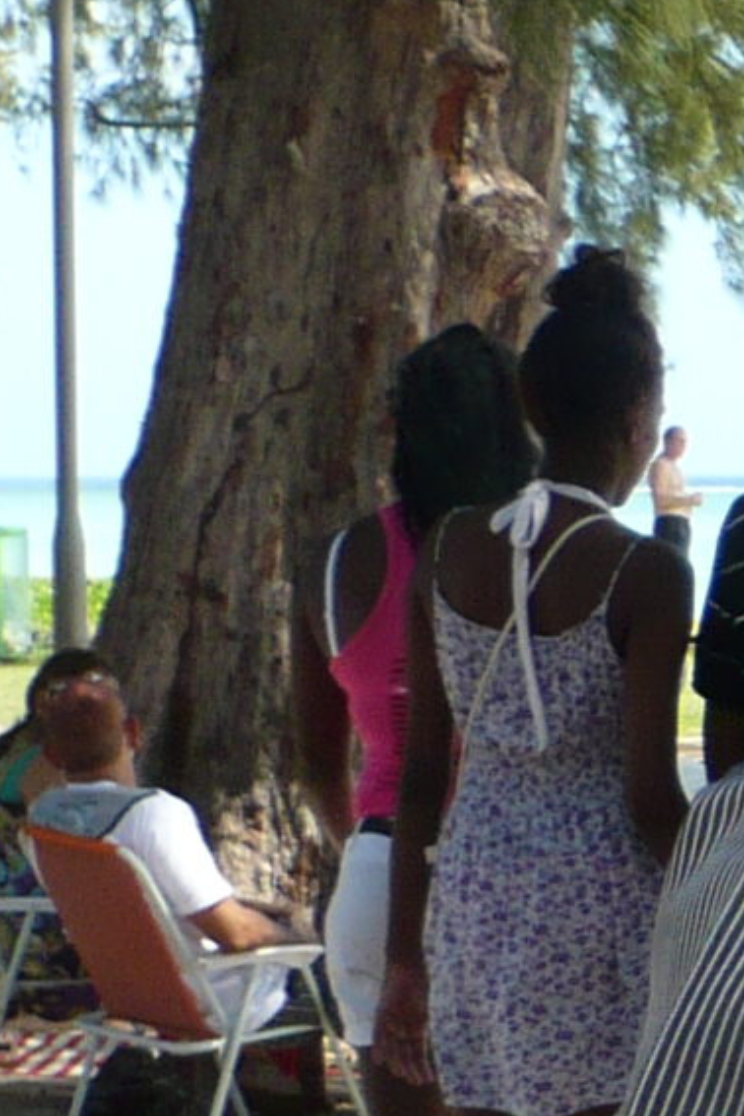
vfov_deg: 10.1
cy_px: 933
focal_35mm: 202
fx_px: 6262
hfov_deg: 6.1
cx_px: 2496
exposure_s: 1/320
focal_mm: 7
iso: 100
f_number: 3.4
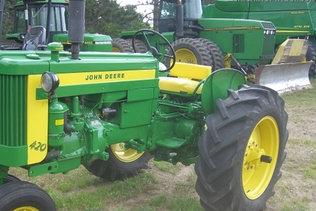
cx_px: 122
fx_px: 430
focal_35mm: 49
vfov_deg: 27.4
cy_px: 135
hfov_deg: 40.1
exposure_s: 1/200
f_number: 2.7
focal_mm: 6.2
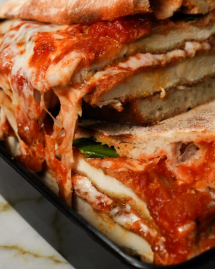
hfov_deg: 20.3
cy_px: 43
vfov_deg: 24.9
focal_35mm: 75
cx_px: 156
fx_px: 597
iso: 400
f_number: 5
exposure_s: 1/160
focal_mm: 35
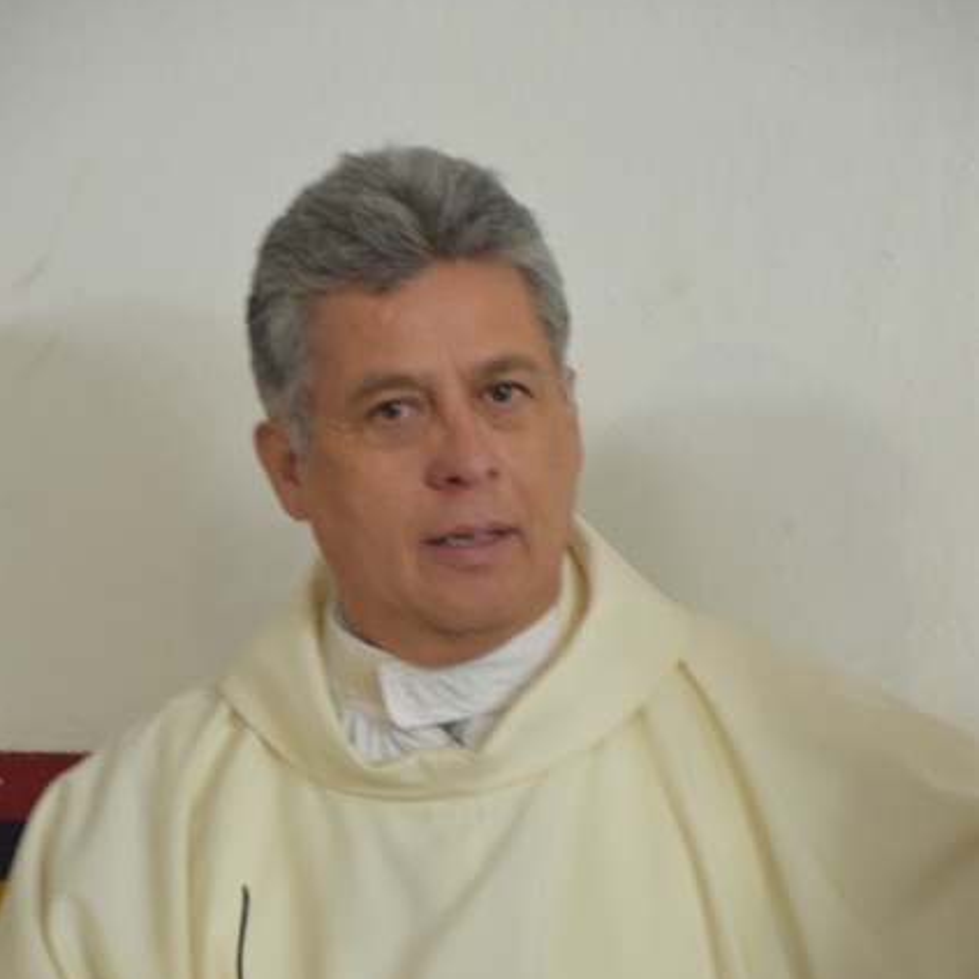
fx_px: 6175
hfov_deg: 9.1
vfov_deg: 9.1
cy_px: 639
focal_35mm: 193
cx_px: 487
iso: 1600
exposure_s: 1/60
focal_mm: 100
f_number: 5.6
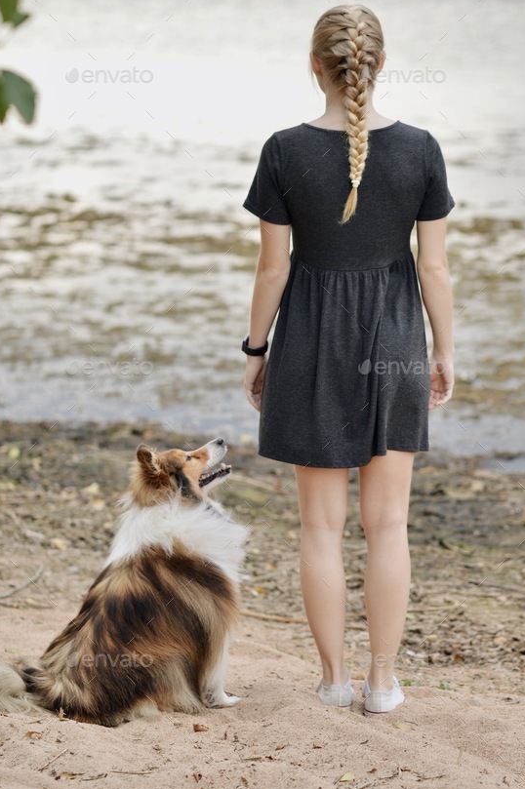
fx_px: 3243
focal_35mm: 148
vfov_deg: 13.9
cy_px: 361
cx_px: 253
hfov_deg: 9.3
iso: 100
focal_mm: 90
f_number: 3
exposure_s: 1/200
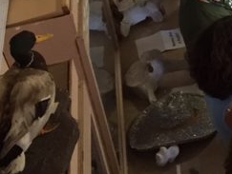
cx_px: 458
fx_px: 819
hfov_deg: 13.8
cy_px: -35
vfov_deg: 11.9
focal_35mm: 122
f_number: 2.2
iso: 80
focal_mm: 4.15
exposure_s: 1/30
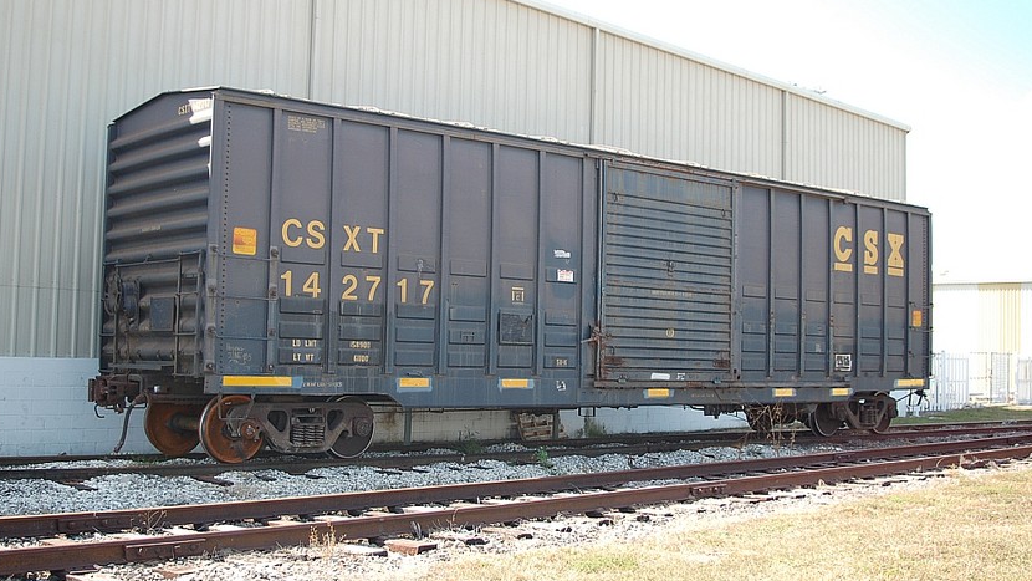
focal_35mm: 45
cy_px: 282
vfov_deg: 26.5
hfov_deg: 45.5
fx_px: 1231
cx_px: 512
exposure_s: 1/500
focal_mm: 28
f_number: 3.5
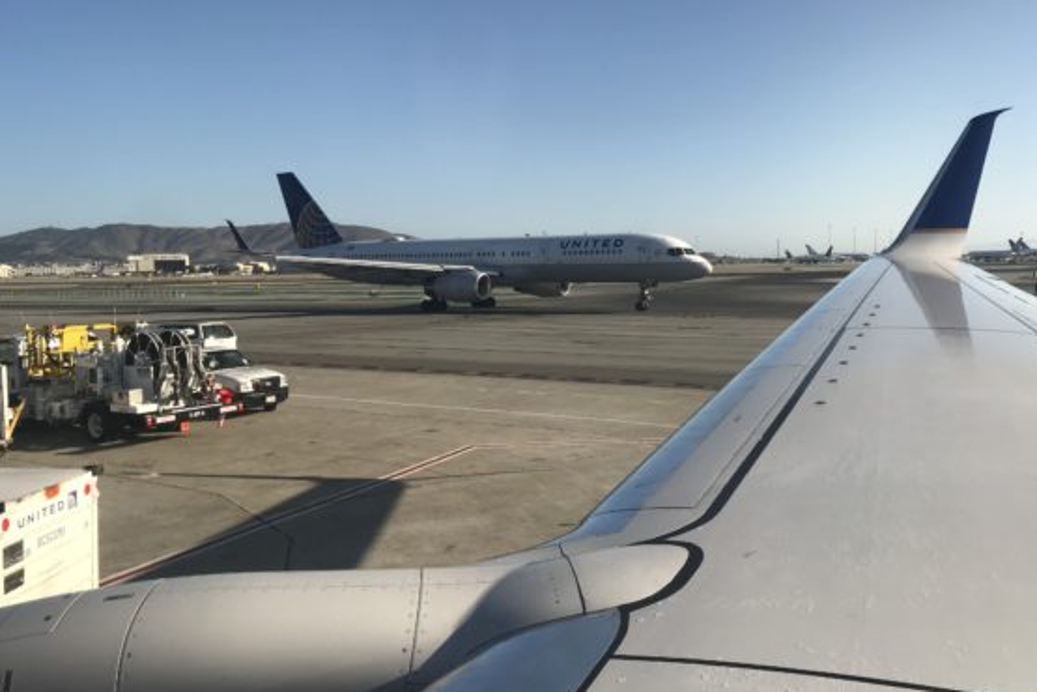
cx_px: 538
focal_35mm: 32
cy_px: 333
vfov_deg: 41.1
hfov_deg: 58.7
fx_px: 922
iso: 20
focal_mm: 3.99
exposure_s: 1/1570
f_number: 1.8
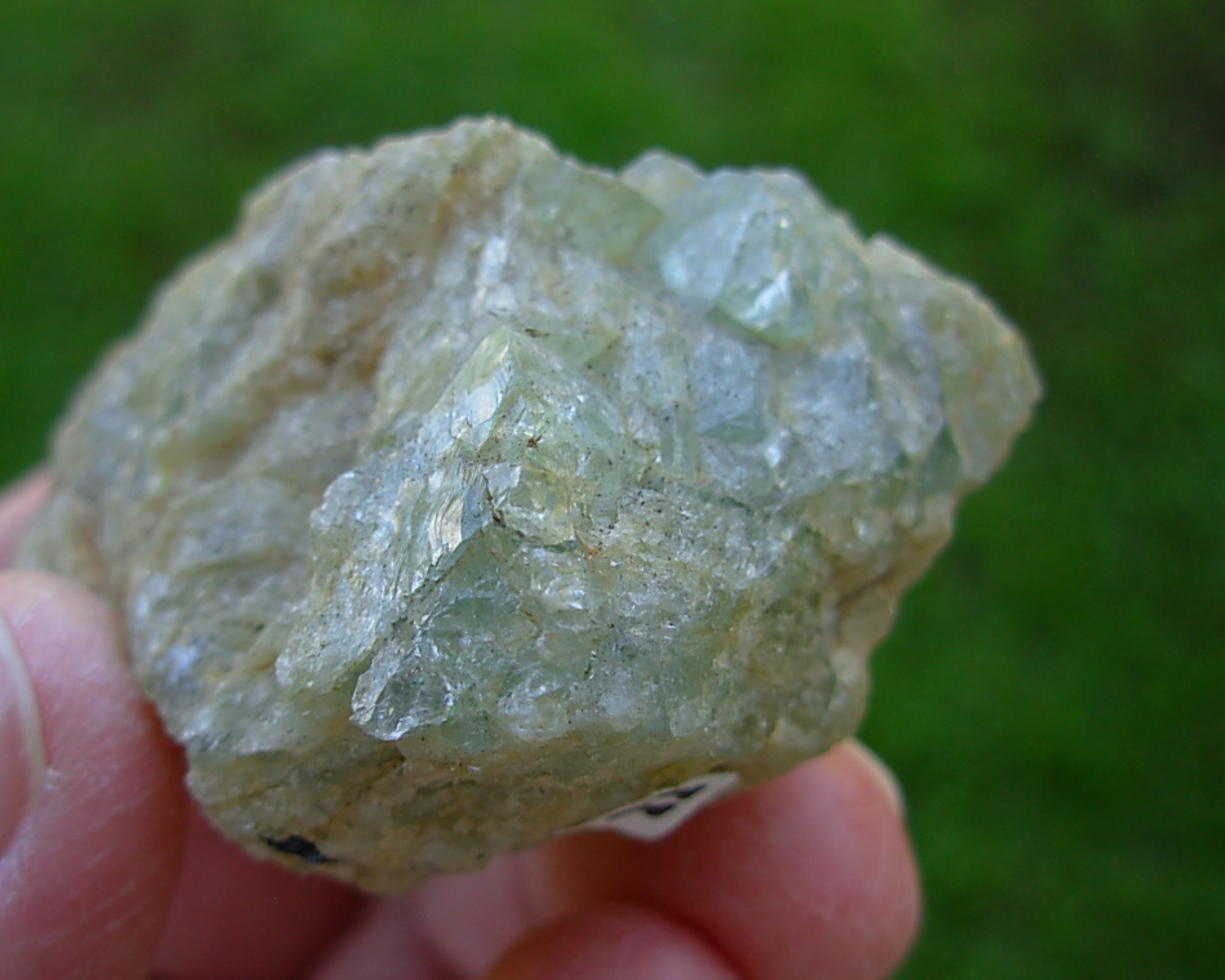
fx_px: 1450
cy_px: 491
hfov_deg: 45.8
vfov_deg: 37.3
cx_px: 575
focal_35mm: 40
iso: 50
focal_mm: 6.3
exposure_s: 1/136
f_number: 2.9
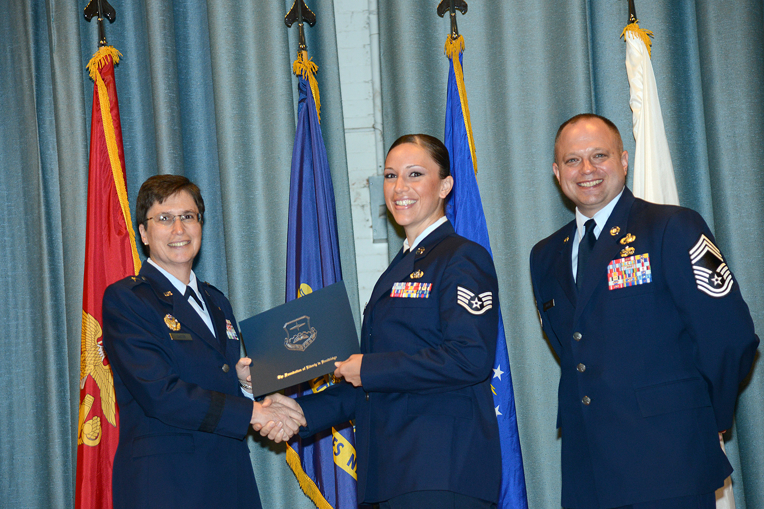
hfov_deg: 21.5
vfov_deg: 14.4
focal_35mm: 95
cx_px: 382
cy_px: 254
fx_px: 2016
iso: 1250
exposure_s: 1/80
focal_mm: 95
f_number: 4
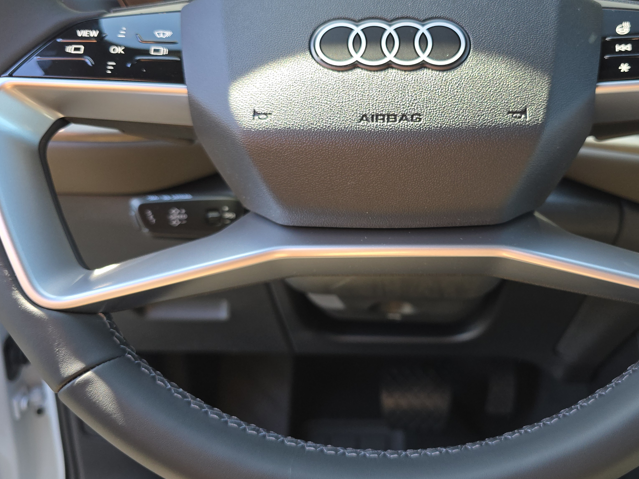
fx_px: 554
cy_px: 212
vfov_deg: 46.7
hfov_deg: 59.4
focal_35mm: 30
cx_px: 391
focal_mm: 6.3
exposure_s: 1/180
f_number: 1.7
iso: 80
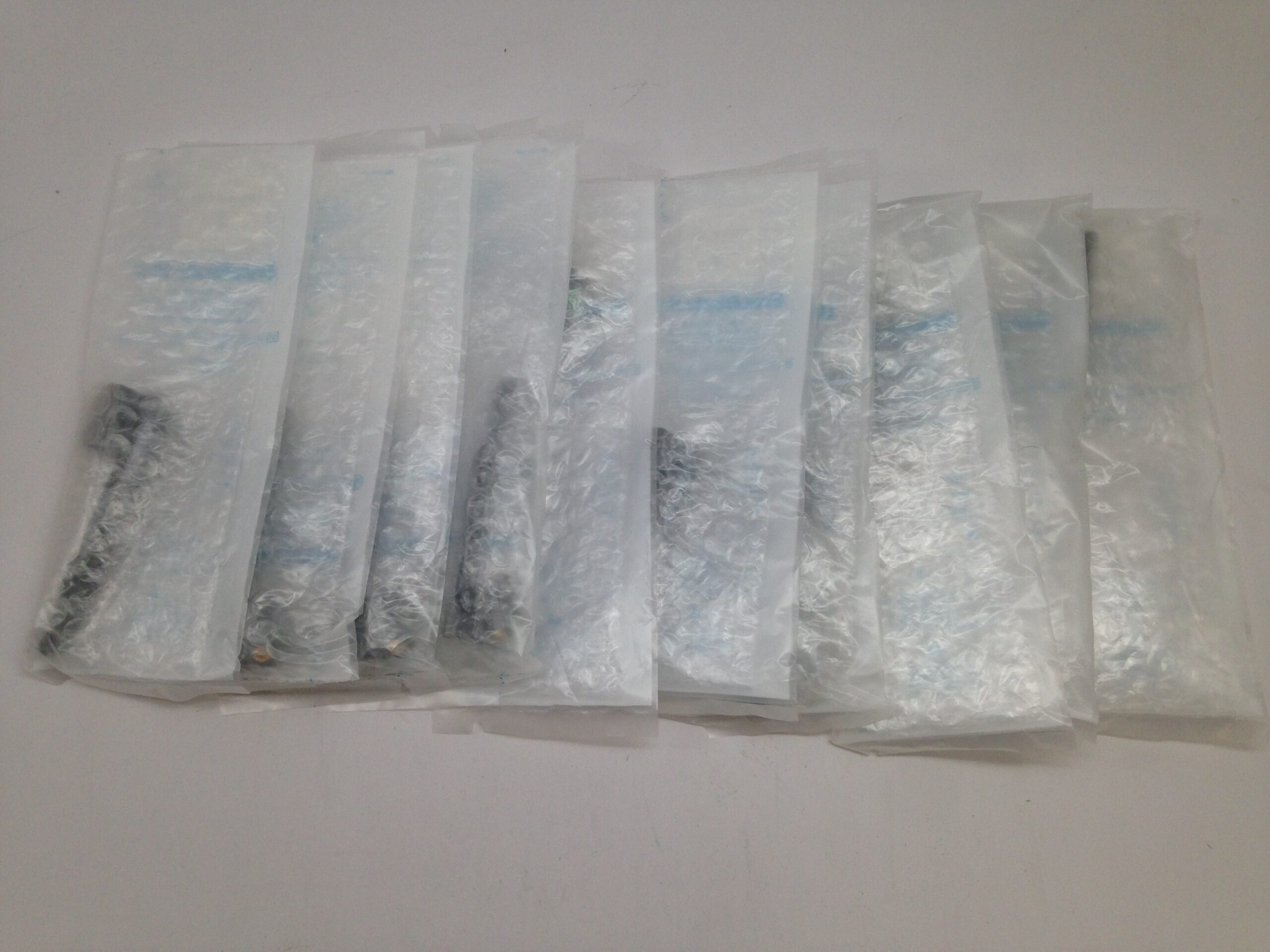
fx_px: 1211
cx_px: 635
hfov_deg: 55.4
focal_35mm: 33
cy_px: 476
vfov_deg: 42.9
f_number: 2.4
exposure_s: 1/120
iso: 50
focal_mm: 4.12
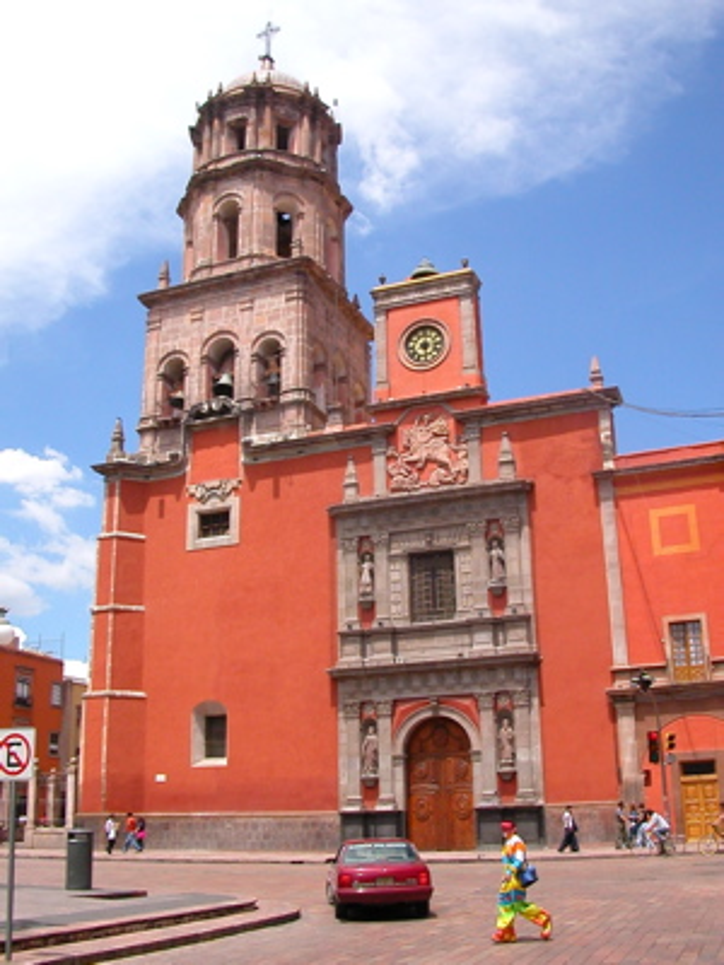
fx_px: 1032
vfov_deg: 50.1
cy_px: 482
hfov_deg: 38.7
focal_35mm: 37
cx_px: 362
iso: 100
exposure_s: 1/480
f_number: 4.5
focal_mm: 5.6
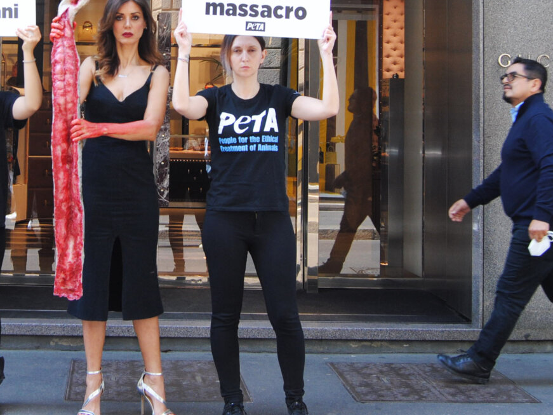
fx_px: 1248
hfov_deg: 24.7
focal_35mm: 78
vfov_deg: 18.5
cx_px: 127
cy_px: 40
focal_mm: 23
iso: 200
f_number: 5.6
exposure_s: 1/125
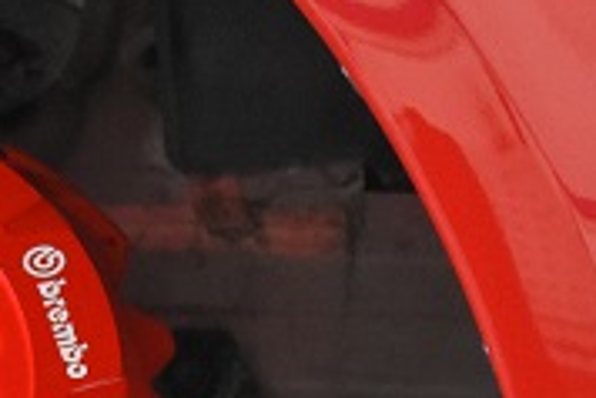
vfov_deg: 6.2
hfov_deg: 9.3
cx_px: 107
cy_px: 612
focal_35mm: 220
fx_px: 3637
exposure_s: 1/100
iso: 2000
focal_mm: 29
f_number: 2.8
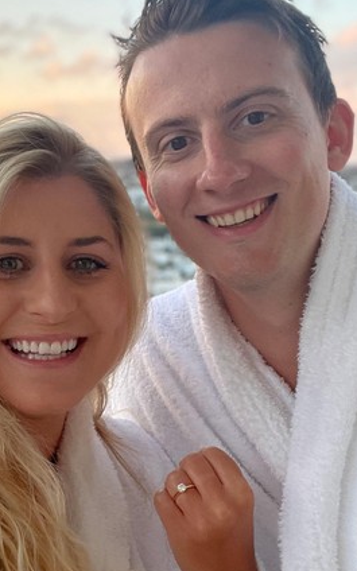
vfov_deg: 41.8
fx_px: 747
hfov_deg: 26.8
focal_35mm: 48
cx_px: 127
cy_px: 322
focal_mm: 2.71
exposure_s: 1/105
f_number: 2.2
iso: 25
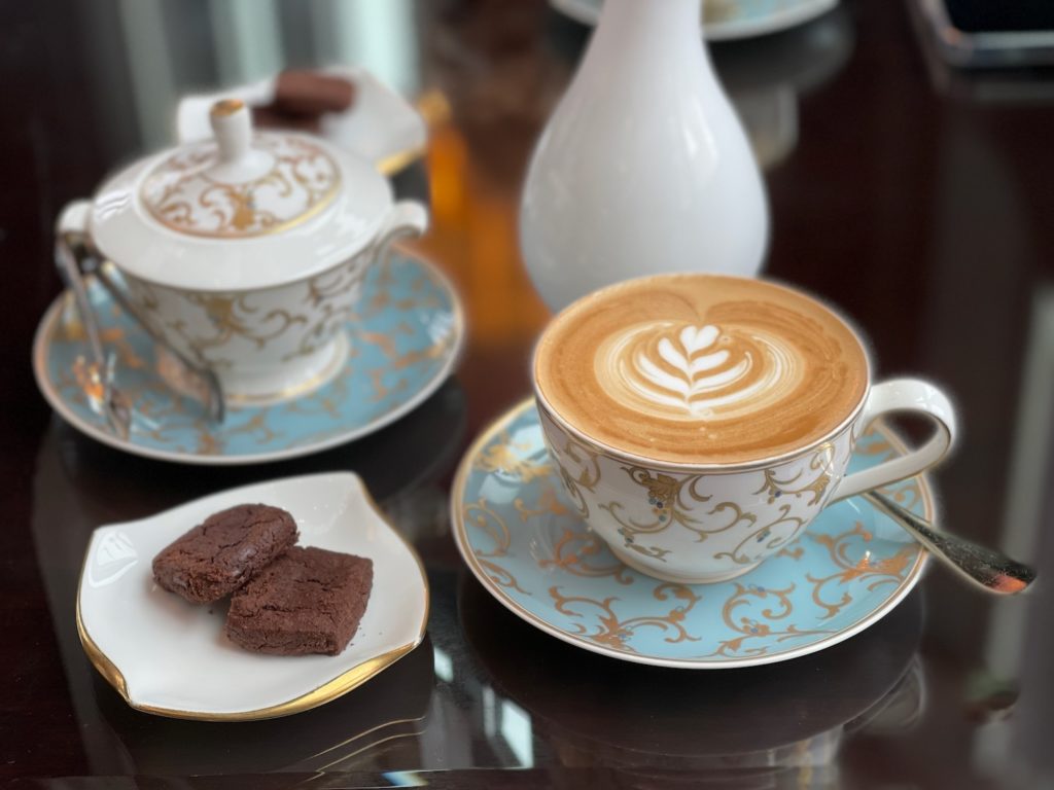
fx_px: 1949
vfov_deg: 22.9
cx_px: 527
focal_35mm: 64
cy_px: 395
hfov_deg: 30.3
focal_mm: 7.5
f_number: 2.2
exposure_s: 1/100
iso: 80
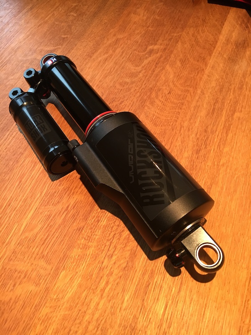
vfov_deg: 61.7
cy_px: 168
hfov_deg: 48.2
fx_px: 280
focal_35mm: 29
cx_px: 126
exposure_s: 1/33
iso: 160
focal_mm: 4.15
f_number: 2.2
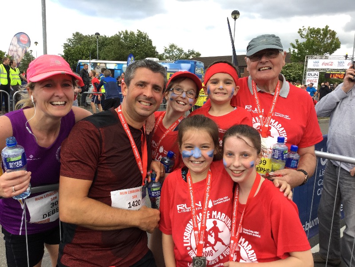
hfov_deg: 58.4
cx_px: 178
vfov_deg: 45.4
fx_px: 318
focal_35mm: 31
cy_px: 134
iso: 25
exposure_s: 1/100
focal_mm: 3.3
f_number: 2.4
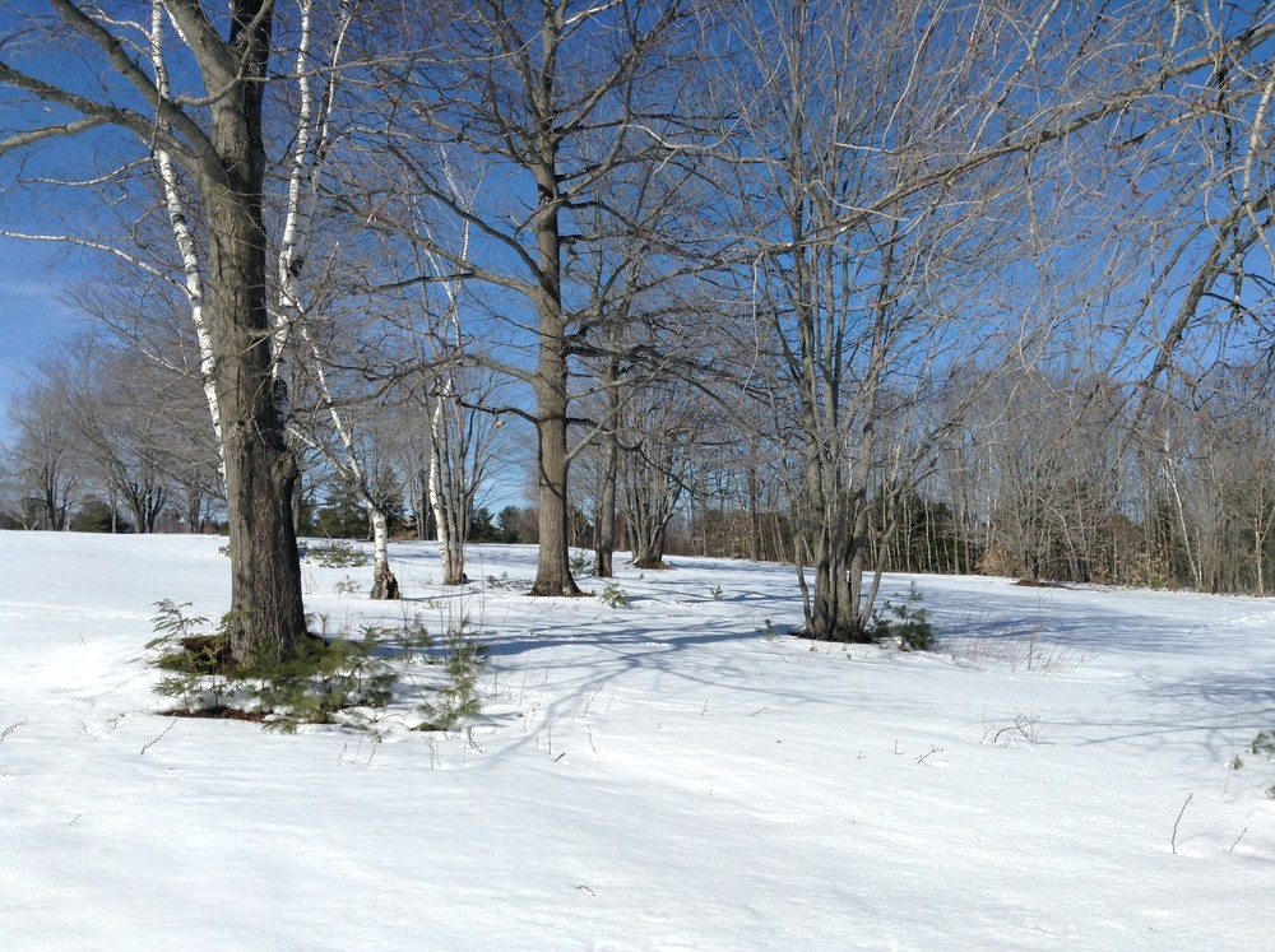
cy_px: 476
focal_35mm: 33
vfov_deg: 42.8
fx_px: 1214
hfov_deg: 55.4
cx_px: 638
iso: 25
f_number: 2.4
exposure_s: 1/1931
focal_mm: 3.3
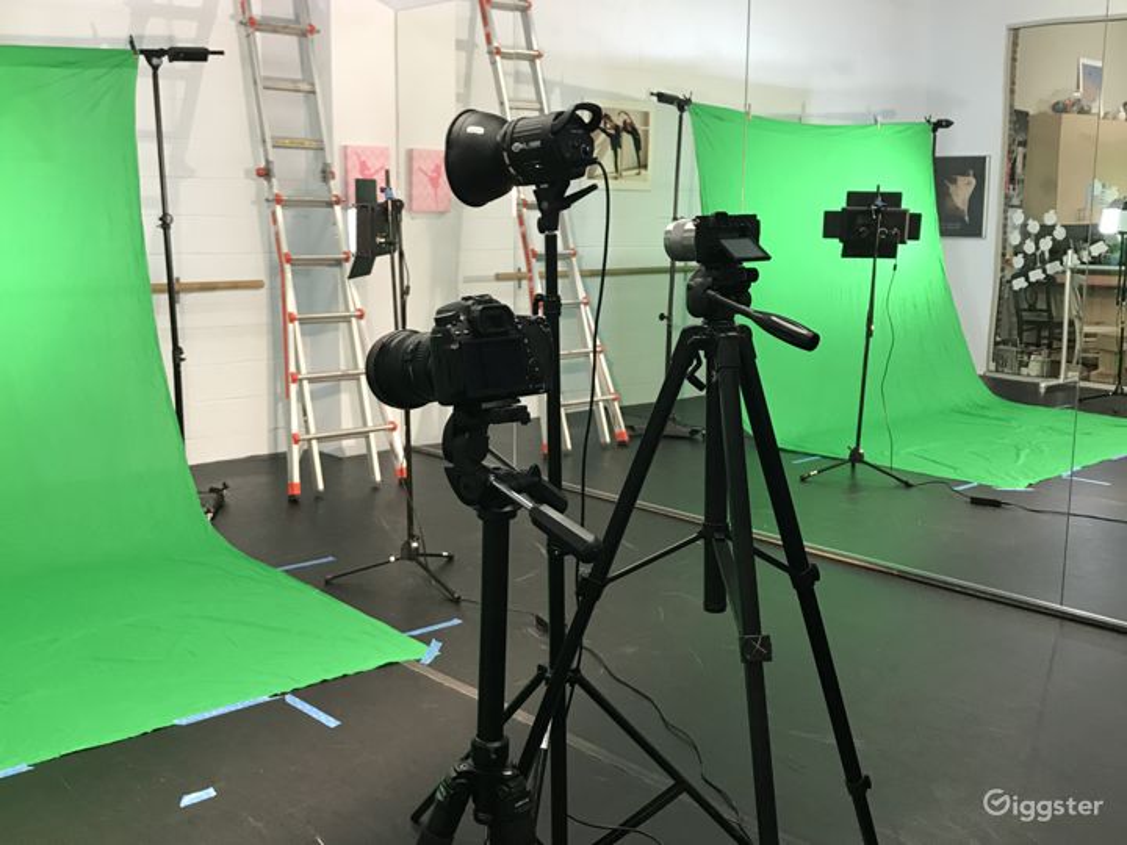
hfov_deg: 63.4
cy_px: 422
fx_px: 912
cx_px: 564
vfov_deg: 49.7
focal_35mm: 28
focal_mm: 3.99
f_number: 1.8
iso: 40
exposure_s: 1/24
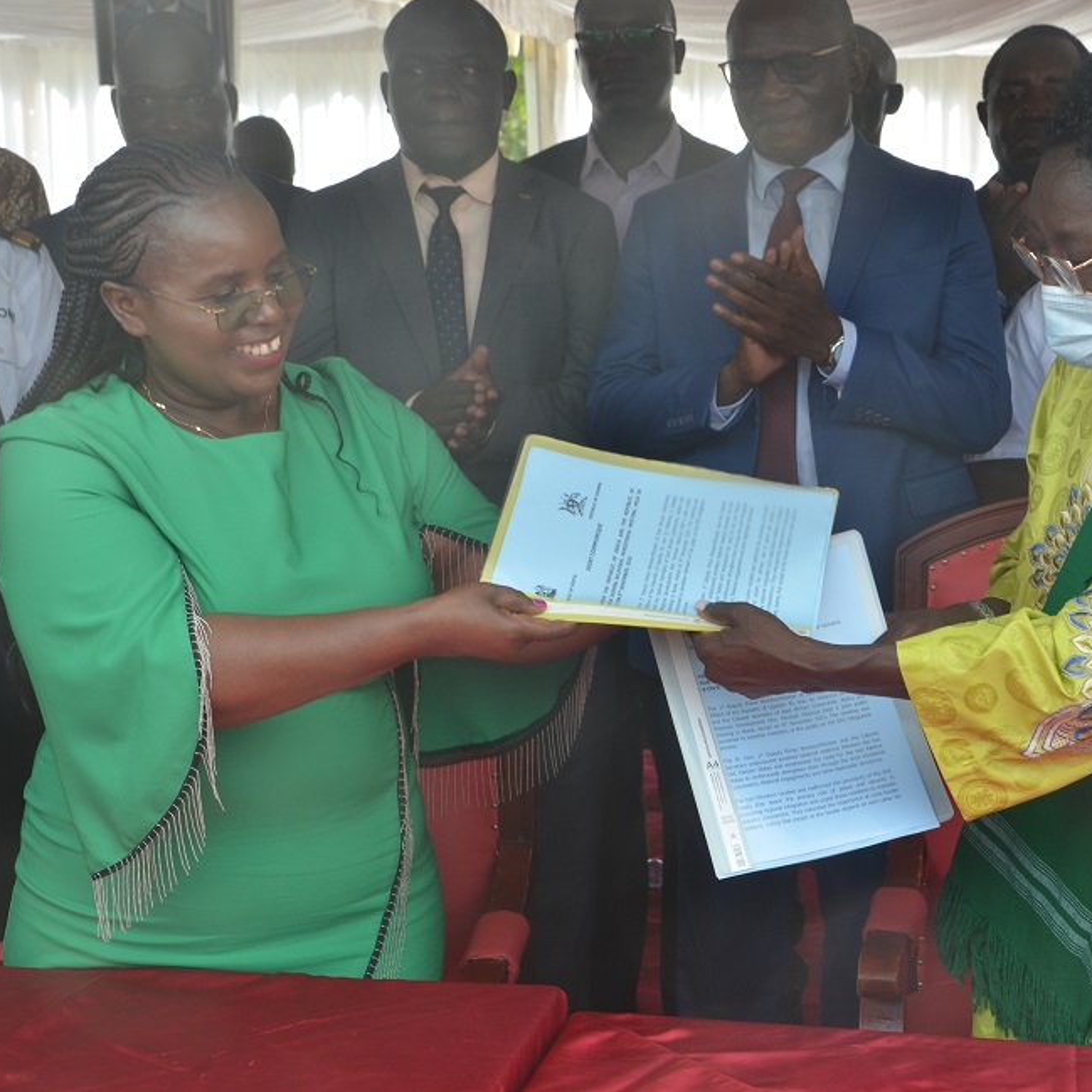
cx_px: 742
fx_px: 2414
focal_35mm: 68
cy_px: 546
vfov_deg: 25.5
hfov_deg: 25.3
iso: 500
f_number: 8
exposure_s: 1/250
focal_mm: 35
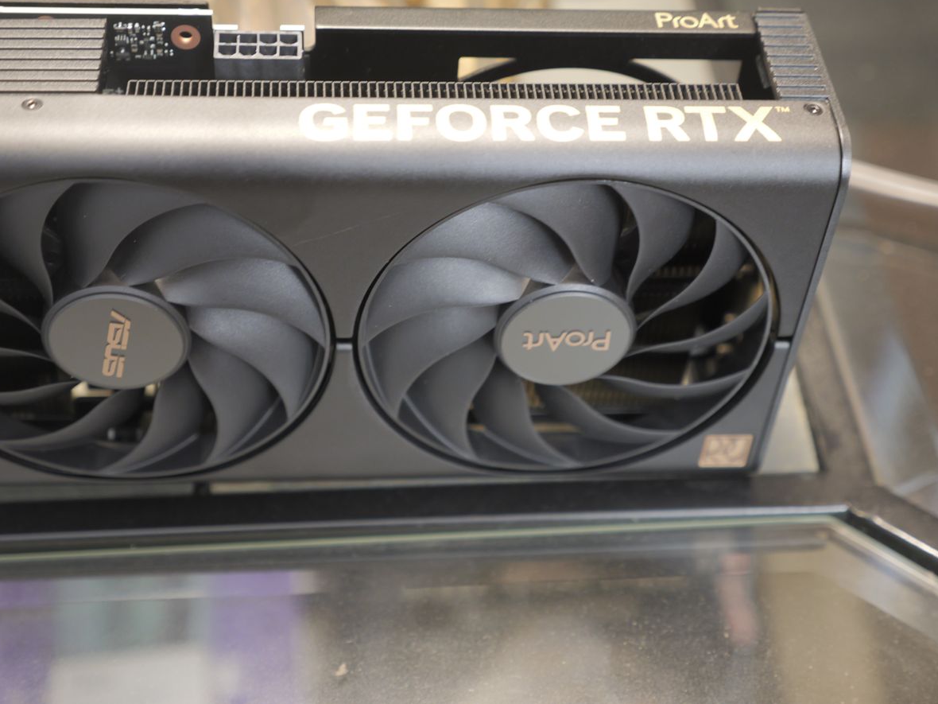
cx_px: 464
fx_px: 1599
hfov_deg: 32.7
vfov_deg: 24.8
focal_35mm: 59
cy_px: 348
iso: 1250
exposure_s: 1/15
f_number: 2.8
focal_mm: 29
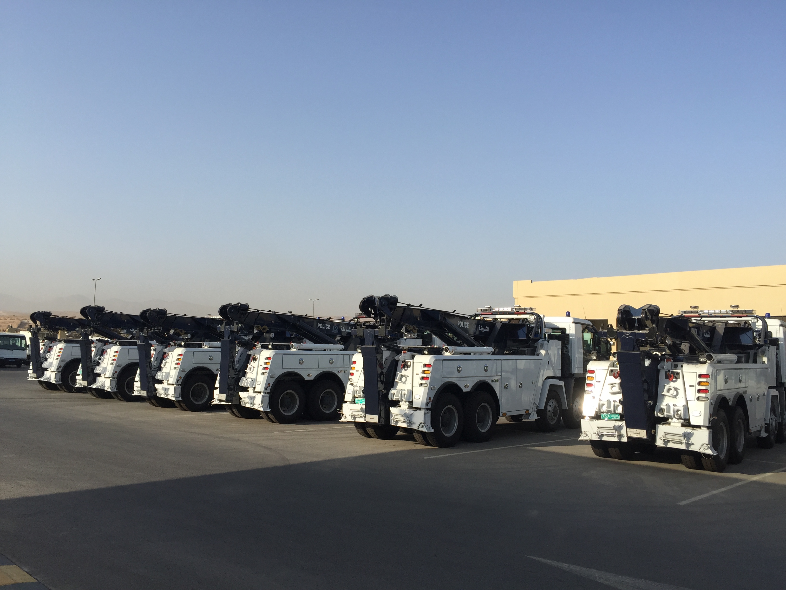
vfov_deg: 48.2
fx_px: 658
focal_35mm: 29
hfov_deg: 61.7
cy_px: 295
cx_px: 393
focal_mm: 4.15
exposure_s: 1/1582
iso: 32
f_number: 2.2
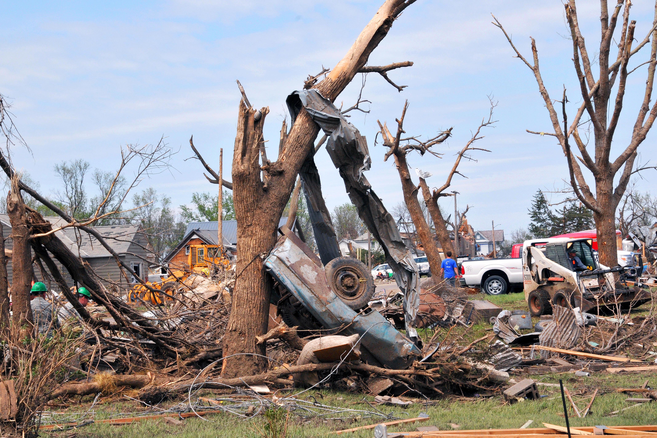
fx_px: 1533
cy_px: 219
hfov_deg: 24.2
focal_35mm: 84
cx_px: 328
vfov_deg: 16.3
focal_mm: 56
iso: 400
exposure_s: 1/250
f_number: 18
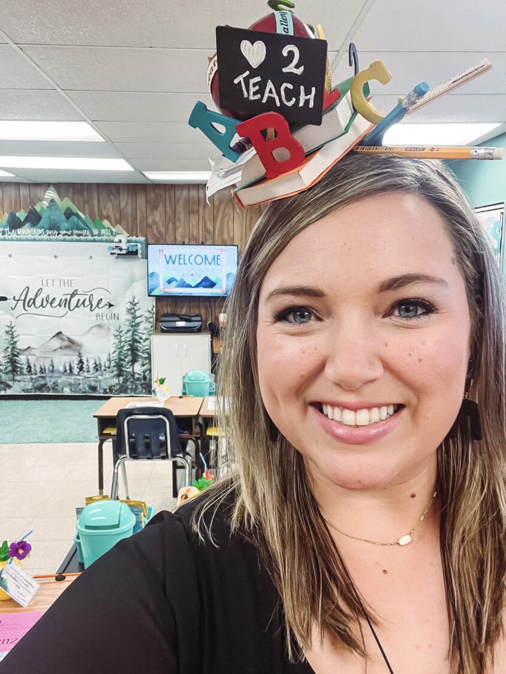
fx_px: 585
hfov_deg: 46.8
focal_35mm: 30
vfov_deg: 60.0
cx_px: 253
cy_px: 337
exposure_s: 1/60
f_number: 2.2
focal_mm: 2.71
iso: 160
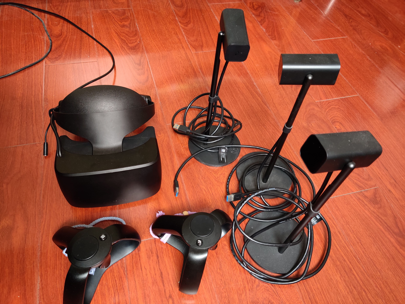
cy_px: 152
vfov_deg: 51.4
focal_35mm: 27
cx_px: 202
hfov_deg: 65.3
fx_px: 316
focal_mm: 4.75
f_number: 1.65
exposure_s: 1/17
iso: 2500
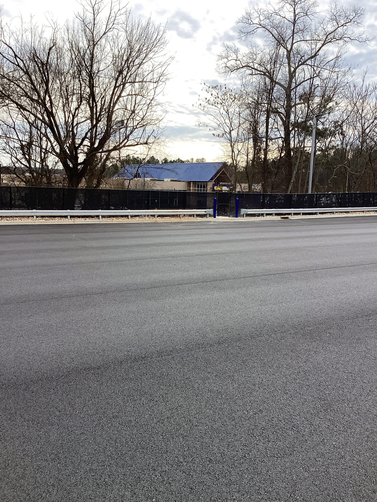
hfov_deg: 44.2
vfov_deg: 56.8
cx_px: 193
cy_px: 252
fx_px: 465
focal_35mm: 32
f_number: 2.4
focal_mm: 3.3
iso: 25
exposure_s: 1/684
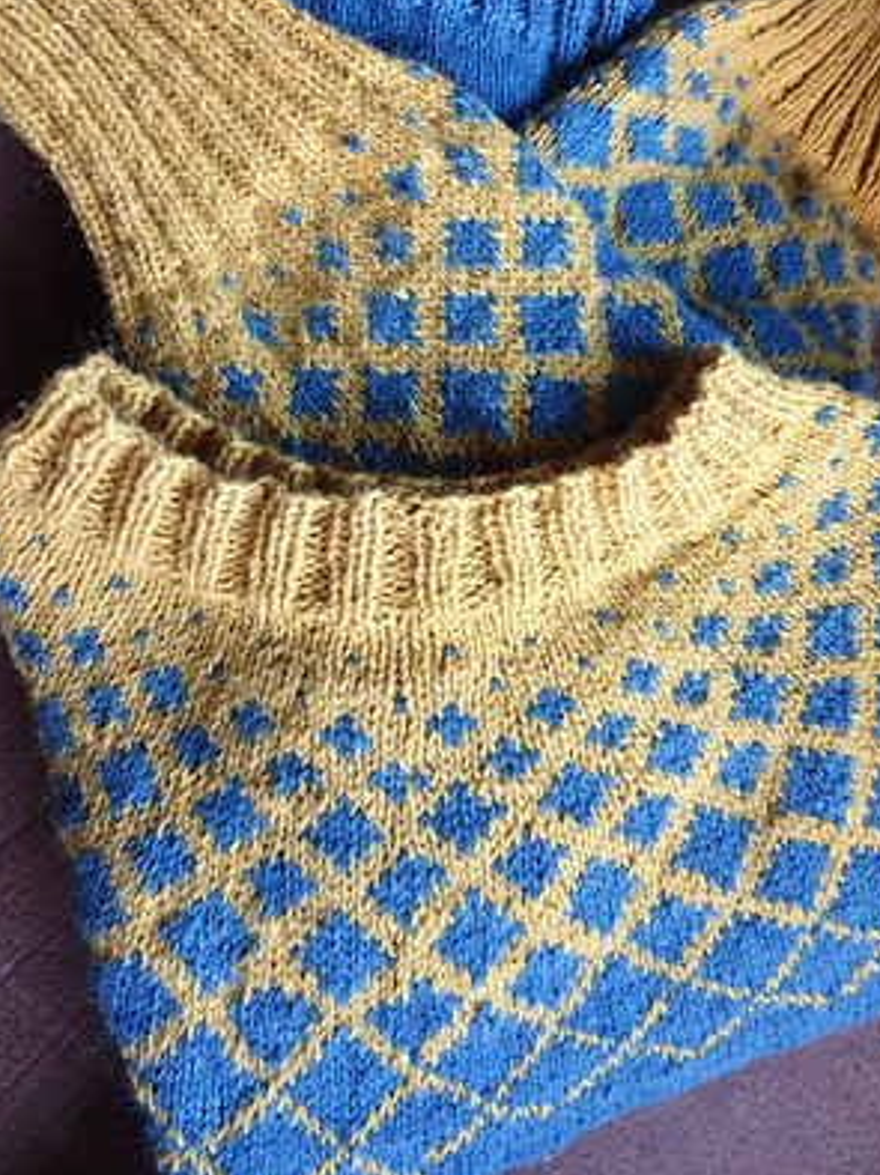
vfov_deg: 55.0
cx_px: 479
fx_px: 1120
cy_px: 468
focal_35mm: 33
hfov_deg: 42.9
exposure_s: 1/29
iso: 250
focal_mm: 4.3
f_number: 1.5
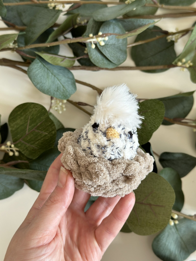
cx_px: 98
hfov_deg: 30.3
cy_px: 130
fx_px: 362
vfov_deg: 39.7
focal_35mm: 48
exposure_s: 1/63
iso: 125
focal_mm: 6.86
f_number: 1.78
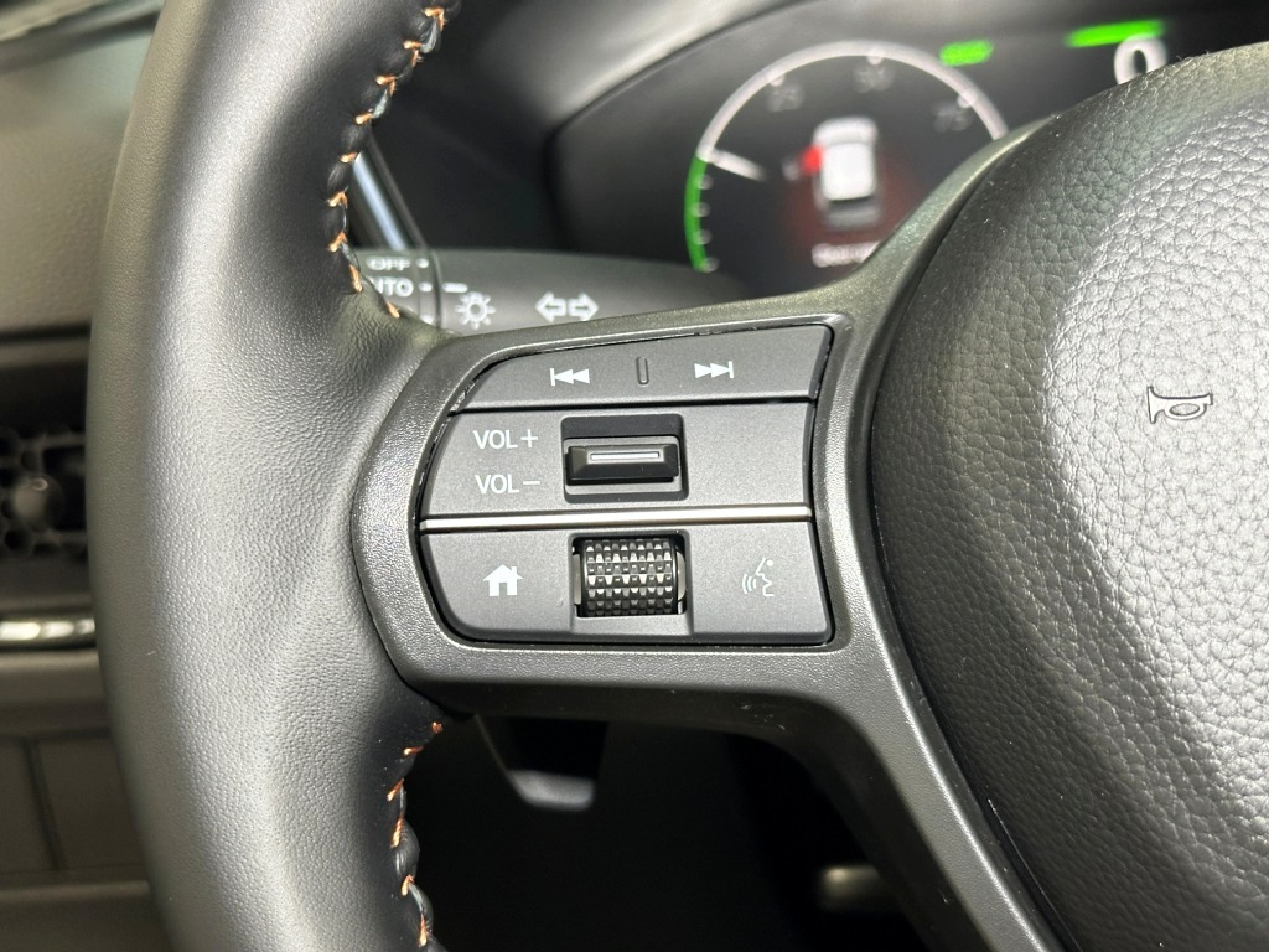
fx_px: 1760
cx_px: 634
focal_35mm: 48
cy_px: 476
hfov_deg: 39.7
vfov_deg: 30.3
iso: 400
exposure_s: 1/40
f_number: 1.78
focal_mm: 6.86
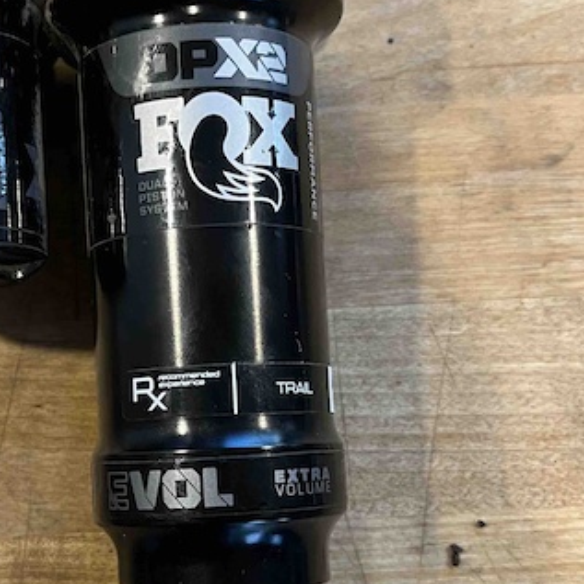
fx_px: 1107
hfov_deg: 29.3
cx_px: 186
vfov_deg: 29.3
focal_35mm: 58
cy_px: 403
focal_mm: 5.1
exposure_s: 1/54
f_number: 1.6
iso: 320
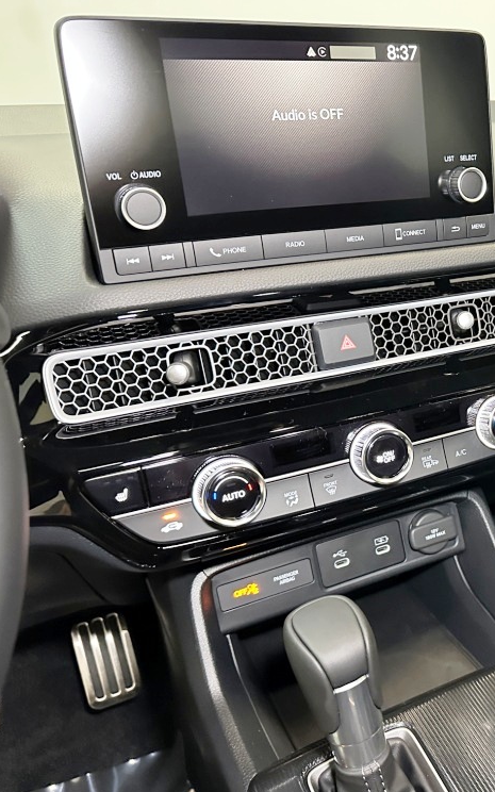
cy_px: 407
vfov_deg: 55.3
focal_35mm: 35
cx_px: 507
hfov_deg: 33.0
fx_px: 755
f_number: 1.78
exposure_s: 1/40
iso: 1000
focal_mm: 6.86
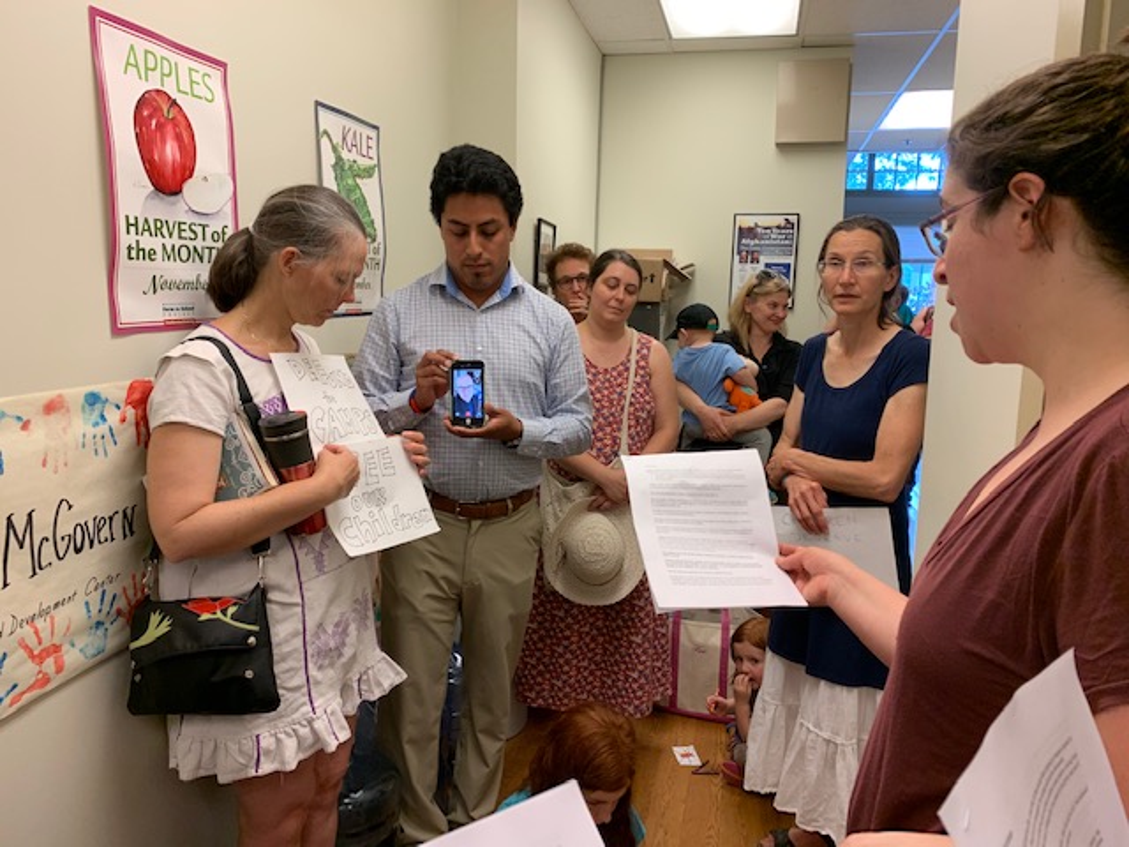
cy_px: 424
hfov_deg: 67.3
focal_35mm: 26
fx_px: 848
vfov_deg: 53.1
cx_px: 564
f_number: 1.8
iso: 80
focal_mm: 4.25
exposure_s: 1/60
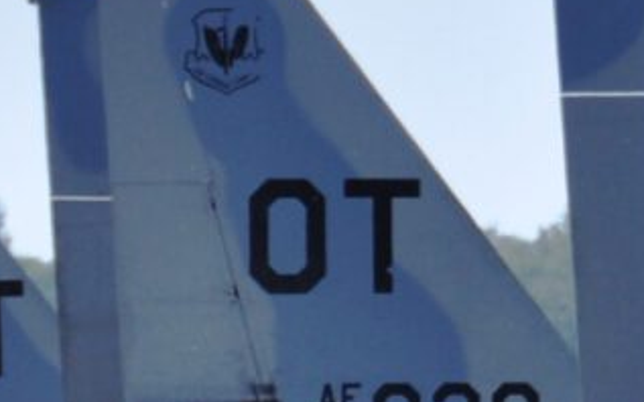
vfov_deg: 1.0
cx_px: 463
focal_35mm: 1288
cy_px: 239
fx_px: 22605
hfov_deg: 1.6
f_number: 5.6
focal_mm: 135
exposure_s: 1/800
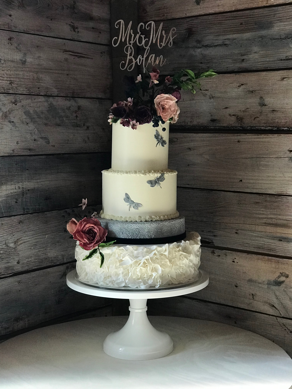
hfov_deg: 25.7
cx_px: 146
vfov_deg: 33.8
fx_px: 641
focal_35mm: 57
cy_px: 194
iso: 125
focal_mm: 6.6
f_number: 2.8
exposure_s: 1/60
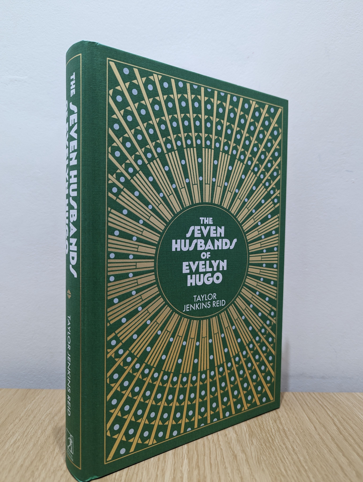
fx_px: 335
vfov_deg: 71.5
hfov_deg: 56.9
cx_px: 182
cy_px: 241
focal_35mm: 24
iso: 79
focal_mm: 6.81
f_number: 1.85
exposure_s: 1/23.8
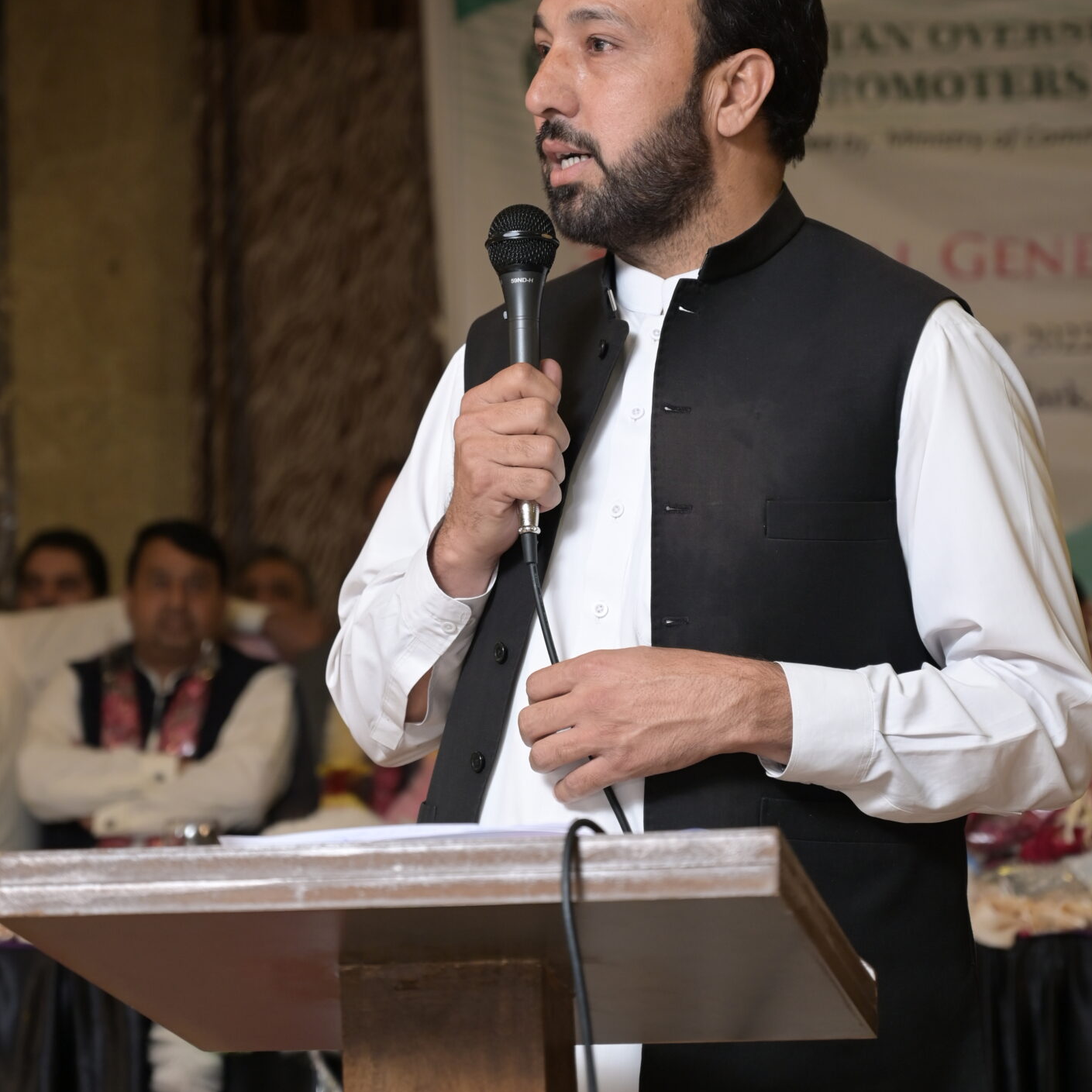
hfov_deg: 16.1
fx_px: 3855
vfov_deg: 16.1
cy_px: 308
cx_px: 510
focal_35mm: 108
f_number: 4
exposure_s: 1/200
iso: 640
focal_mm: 70
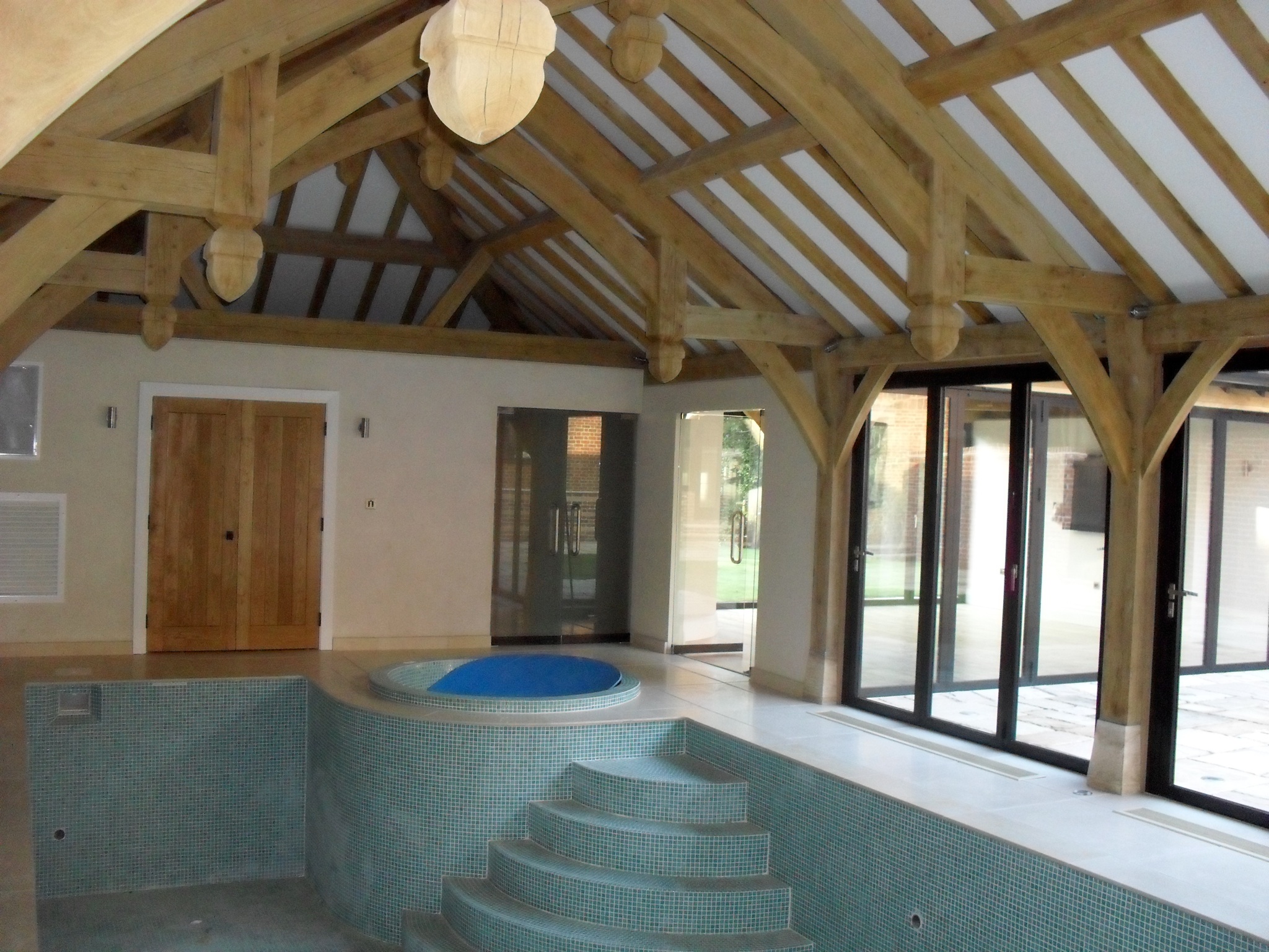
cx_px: 634
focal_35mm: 35
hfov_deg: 52.6
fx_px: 1283
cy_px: 476
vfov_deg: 40.7
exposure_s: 1/45
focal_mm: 6.3
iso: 400
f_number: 3.2
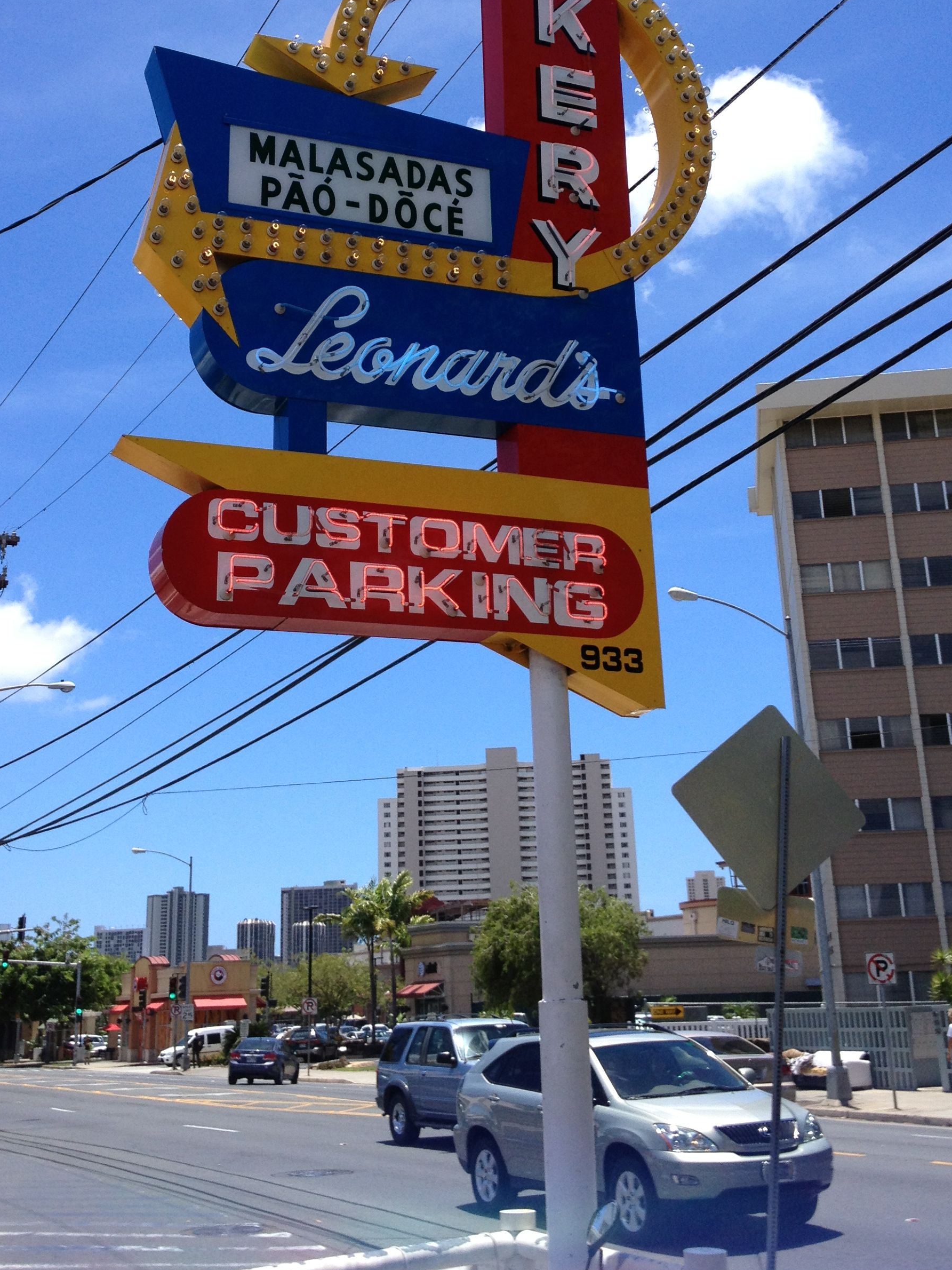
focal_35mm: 48
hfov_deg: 30.3
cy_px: 406
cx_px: 438
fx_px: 1760
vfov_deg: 39.1
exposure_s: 1/1534
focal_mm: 4.28
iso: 50
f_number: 2.4
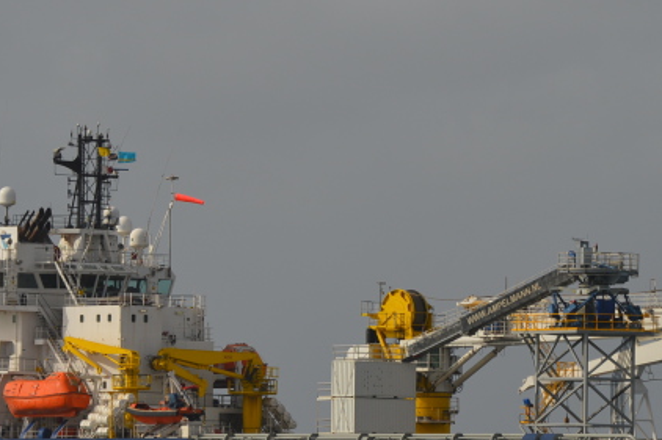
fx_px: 6268
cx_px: 322
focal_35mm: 341
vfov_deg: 4.0
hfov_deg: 6.0
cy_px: 315
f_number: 7.1
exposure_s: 1/800
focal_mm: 120
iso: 100
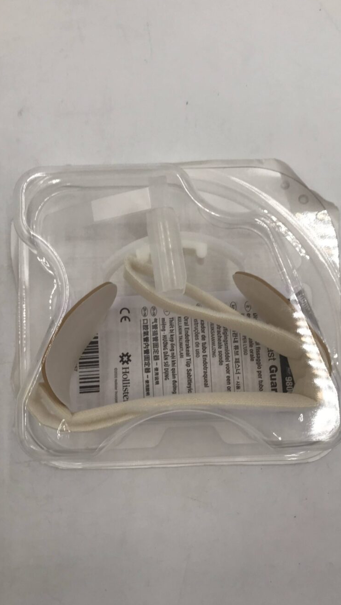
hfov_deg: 37.7
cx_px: 189
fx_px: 498
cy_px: 301
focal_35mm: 31
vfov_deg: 62.6
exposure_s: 1/60
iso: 32
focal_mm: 3.99
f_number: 1.8
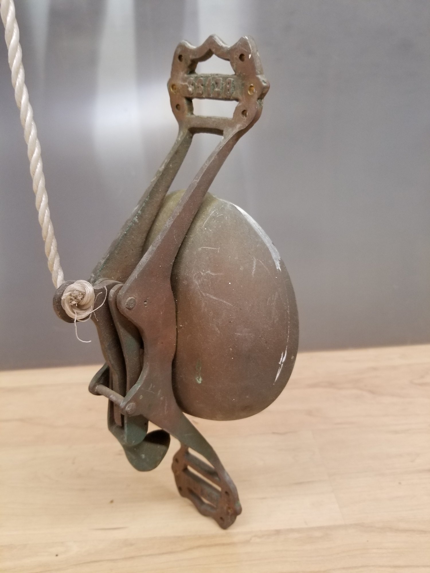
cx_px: 215
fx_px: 431
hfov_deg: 53.1
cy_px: 286
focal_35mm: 26
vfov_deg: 67.3
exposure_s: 1/30
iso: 160
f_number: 1.7
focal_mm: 4.25
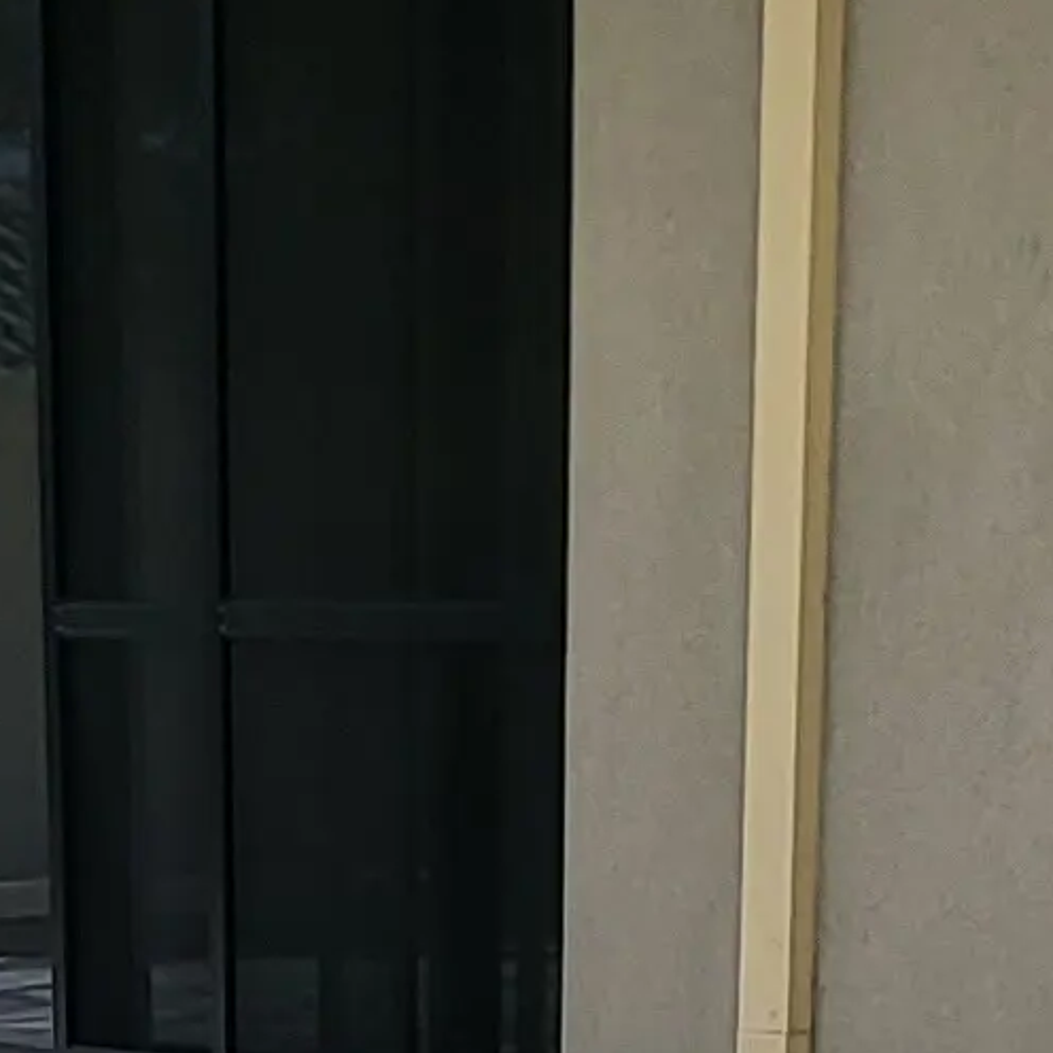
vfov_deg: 8.6
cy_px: 3104
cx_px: 391
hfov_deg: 10.2
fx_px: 5885
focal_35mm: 171
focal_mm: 5
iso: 40
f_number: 1.8
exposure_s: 1/4279
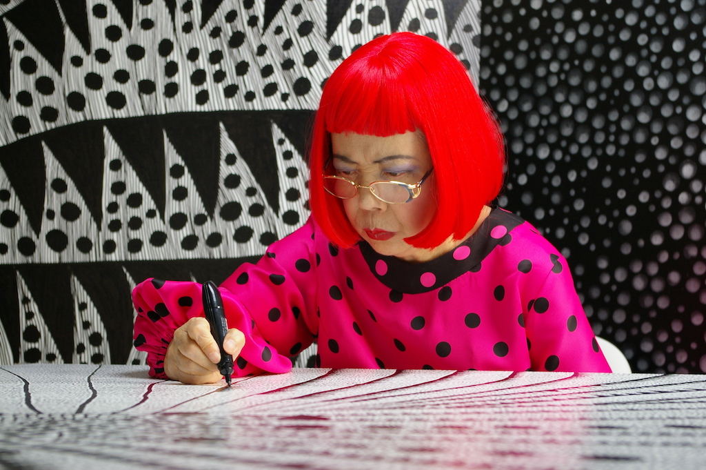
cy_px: 235
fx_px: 1617
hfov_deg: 24.6
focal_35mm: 82
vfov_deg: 16.5
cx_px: 353
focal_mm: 55
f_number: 6.7
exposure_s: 1/20
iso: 400
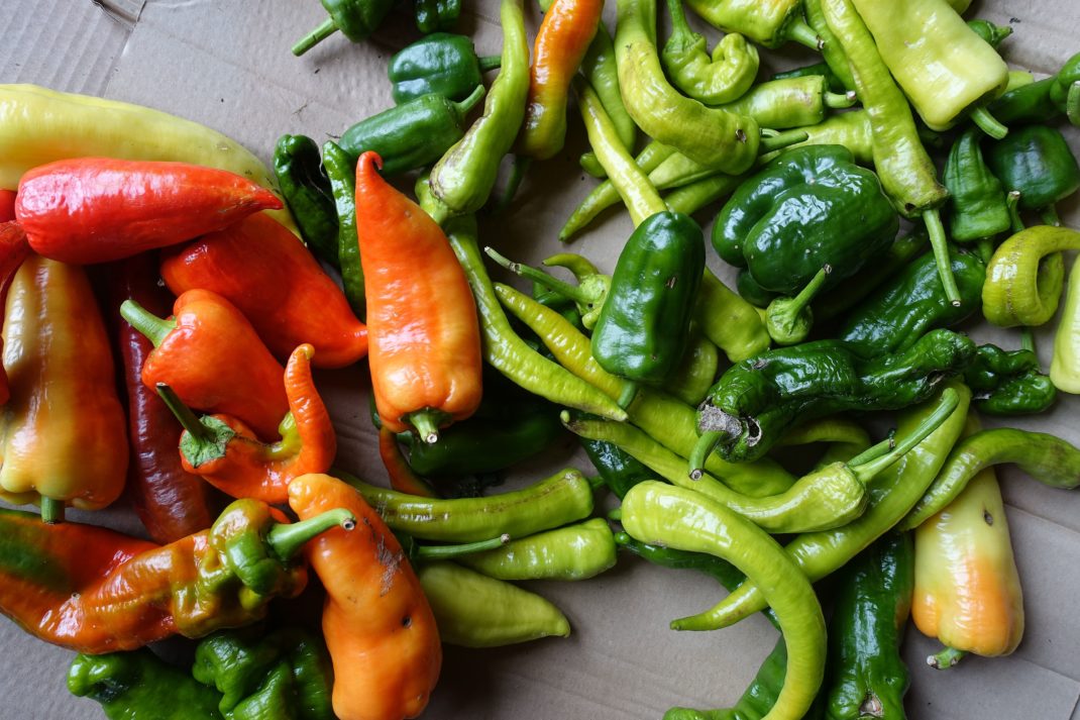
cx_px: 540
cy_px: 360
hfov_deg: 73.8
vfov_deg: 53.1
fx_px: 720
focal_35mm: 24
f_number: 2.8
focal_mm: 8.8
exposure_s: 1/40
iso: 125
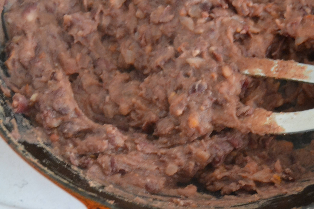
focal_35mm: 80
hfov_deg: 25.3
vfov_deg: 17.1
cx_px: 172
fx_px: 698
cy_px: 112
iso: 3200
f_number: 5.3
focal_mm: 46
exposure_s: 1/13
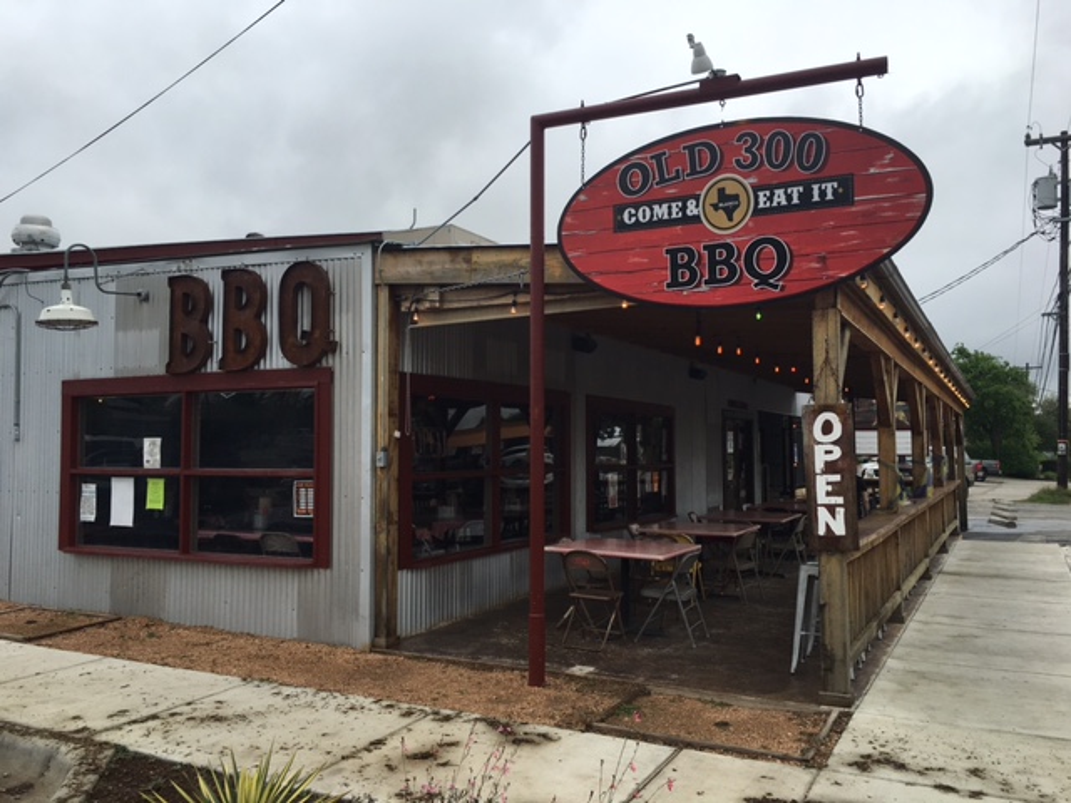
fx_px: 897
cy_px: 402
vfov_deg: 48.2
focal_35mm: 29
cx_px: 536
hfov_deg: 61.7
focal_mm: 4.15
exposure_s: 1/582
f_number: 2.2
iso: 25
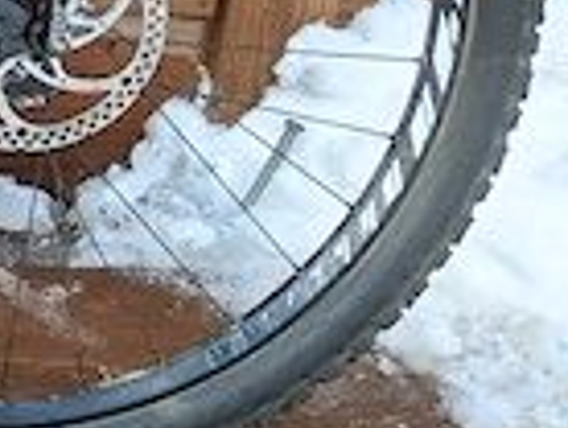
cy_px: -272
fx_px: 2564
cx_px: -947
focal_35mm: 156
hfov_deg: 10.3
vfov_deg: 9.2
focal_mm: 4.44
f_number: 1.8
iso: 54
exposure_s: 1/87.3
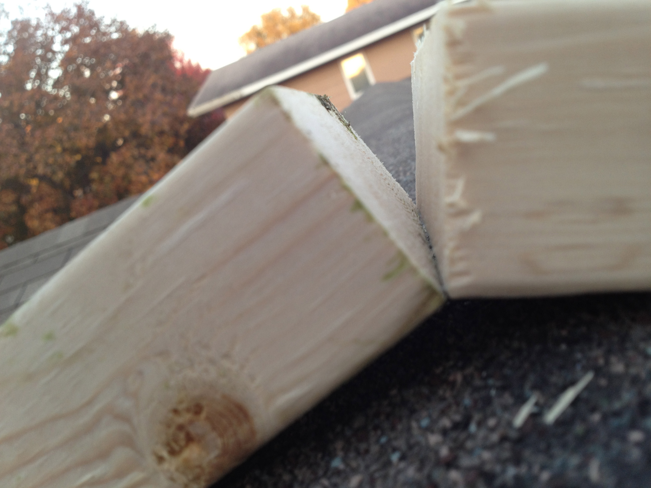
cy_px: 244
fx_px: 658
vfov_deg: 40.7
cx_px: 326
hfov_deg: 52.6
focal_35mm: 35
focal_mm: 4.28
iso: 64
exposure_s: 1/40
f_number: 2.4
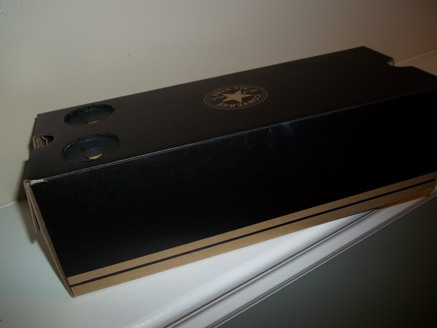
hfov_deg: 56.8
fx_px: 404
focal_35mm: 32
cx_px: 218
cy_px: 164
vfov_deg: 44.2
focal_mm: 5.7
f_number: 2.9
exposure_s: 1/30
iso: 64
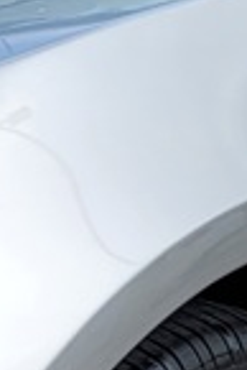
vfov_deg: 7.9
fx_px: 2649
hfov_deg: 5.1
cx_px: -433
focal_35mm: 258
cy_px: 426
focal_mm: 7
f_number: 1.8
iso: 20
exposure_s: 1/769
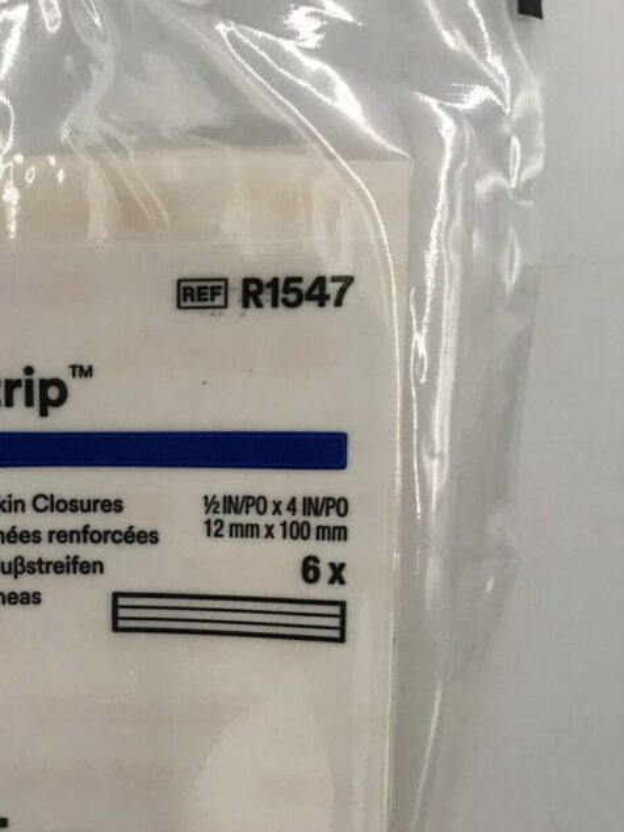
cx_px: 79
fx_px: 1418
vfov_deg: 32.4
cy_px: 561
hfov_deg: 24.2
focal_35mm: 59
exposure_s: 1/40
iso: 25
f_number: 1.8
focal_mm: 3.99
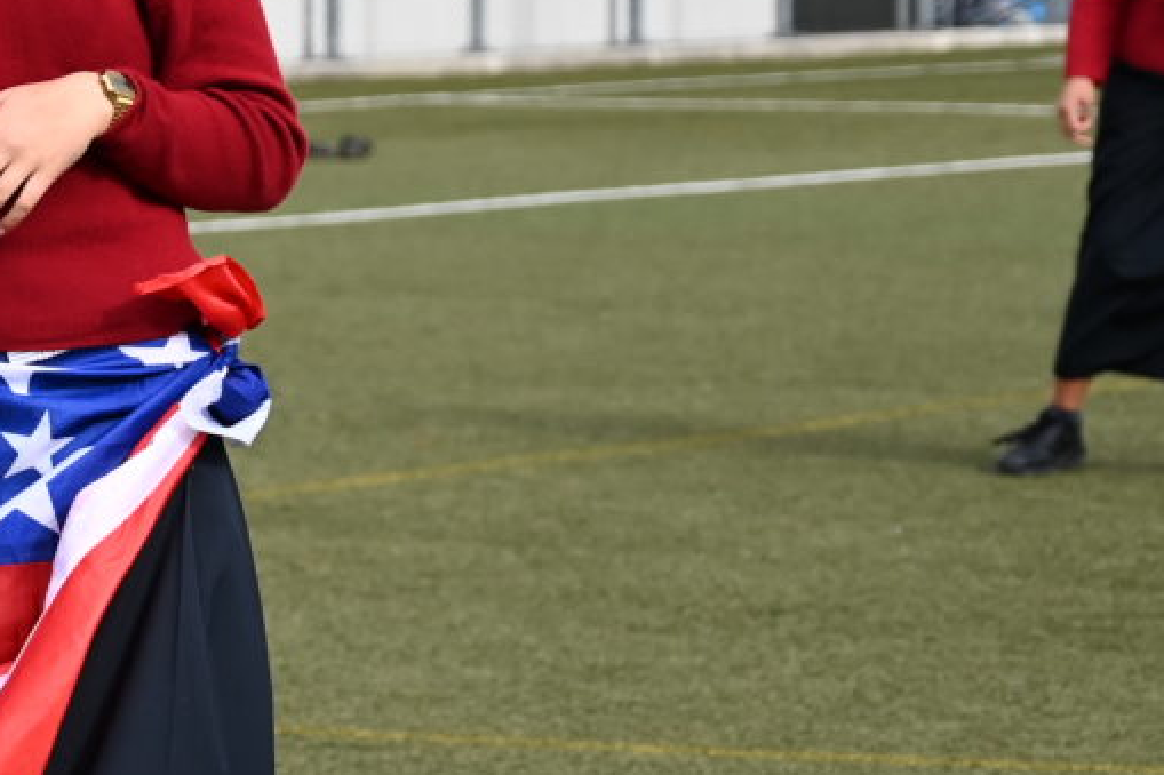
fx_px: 8888
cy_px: 371
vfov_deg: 5.0
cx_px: 30
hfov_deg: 7.5
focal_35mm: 275
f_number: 4
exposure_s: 1/2000
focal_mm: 70
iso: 360
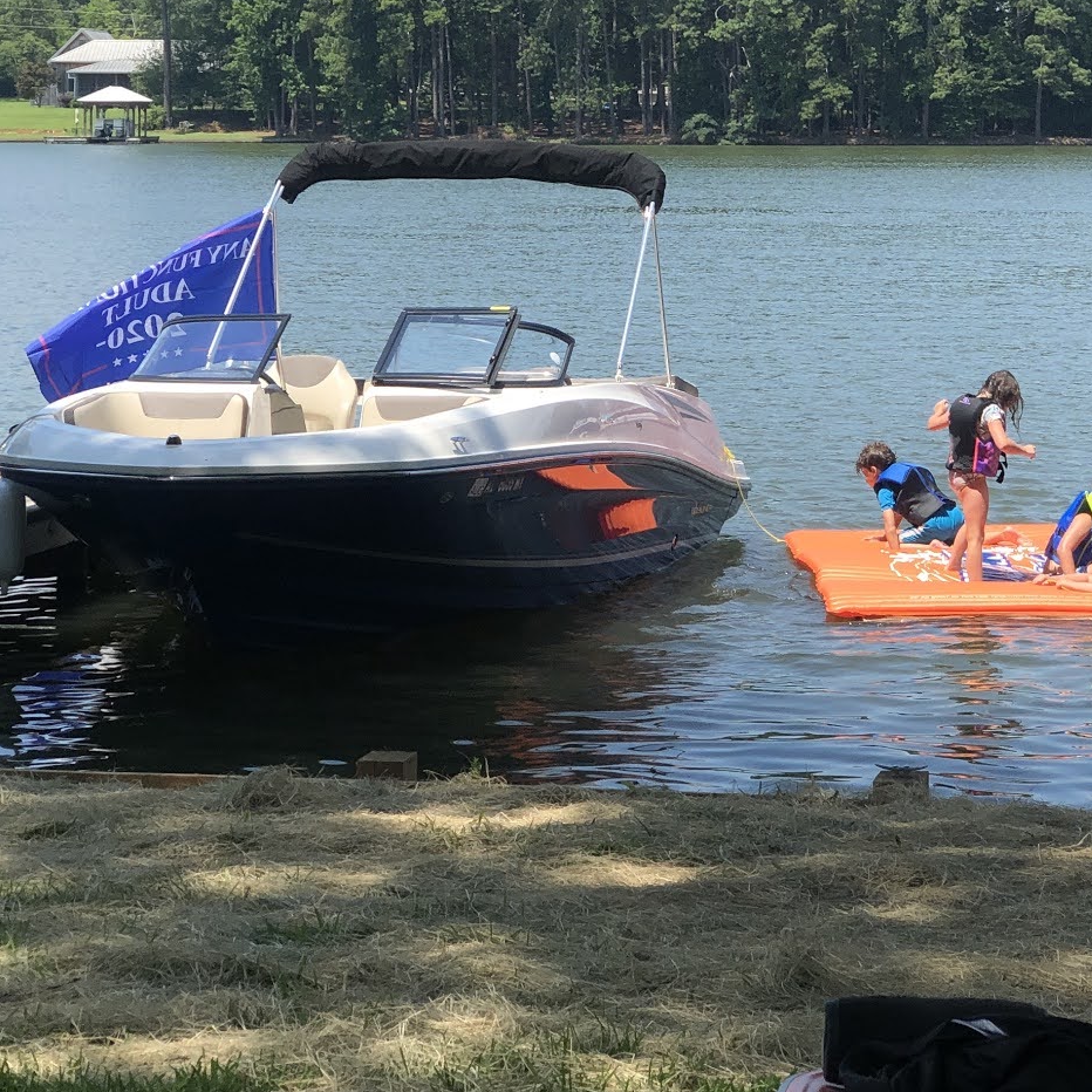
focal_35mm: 101
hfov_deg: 17.2
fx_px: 3605
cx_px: 785
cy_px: 89
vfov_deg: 17.0
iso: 16
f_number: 2.4
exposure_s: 1/747
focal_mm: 6
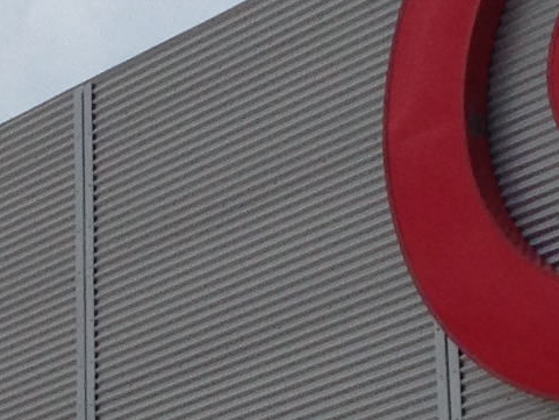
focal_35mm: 224
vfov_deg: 6.6
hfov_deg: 8.8
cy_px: 325
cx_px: -13
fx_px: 3618
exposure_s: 1/1938
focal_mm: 4.13
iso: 50
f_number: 2.4
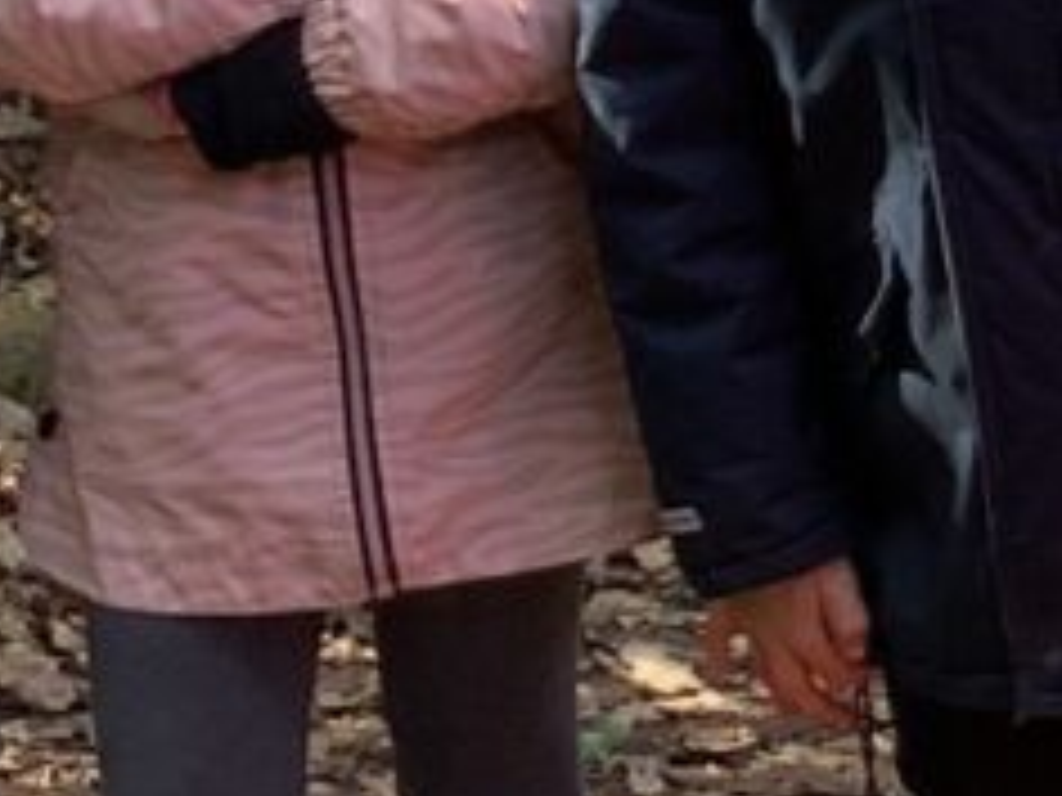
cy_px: -9
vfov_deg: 7.3
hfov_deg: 8.9
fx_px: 6197
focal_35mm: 202
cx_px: 2448
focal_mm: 3.3
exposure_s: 1/122
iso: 25
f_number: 2.4
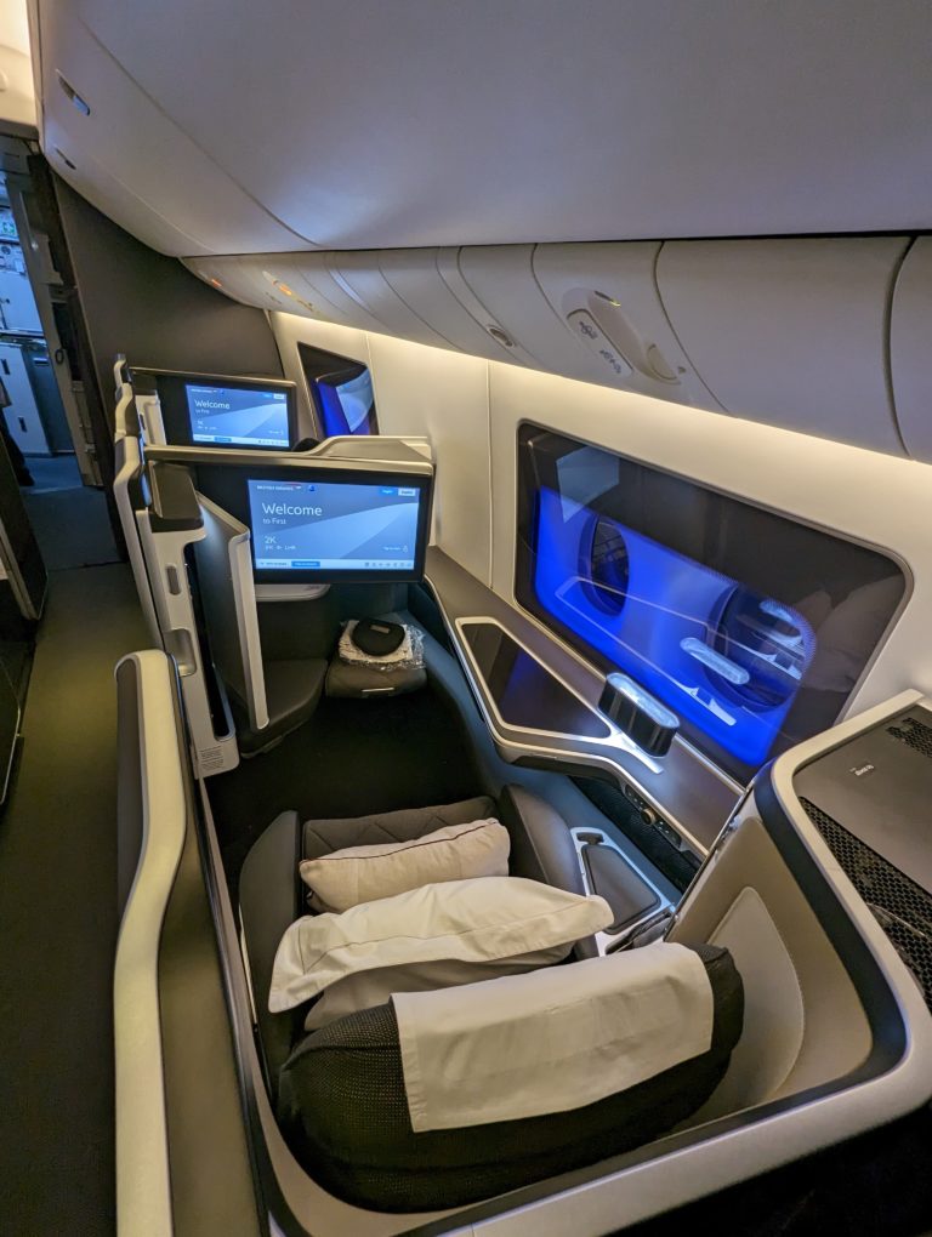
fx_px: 466
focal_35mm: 13
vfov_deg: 106.1
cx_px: 466
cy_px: 618
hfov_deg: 90.1
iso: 92
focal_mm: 1.95
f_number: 2.2
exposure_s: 1/35.8
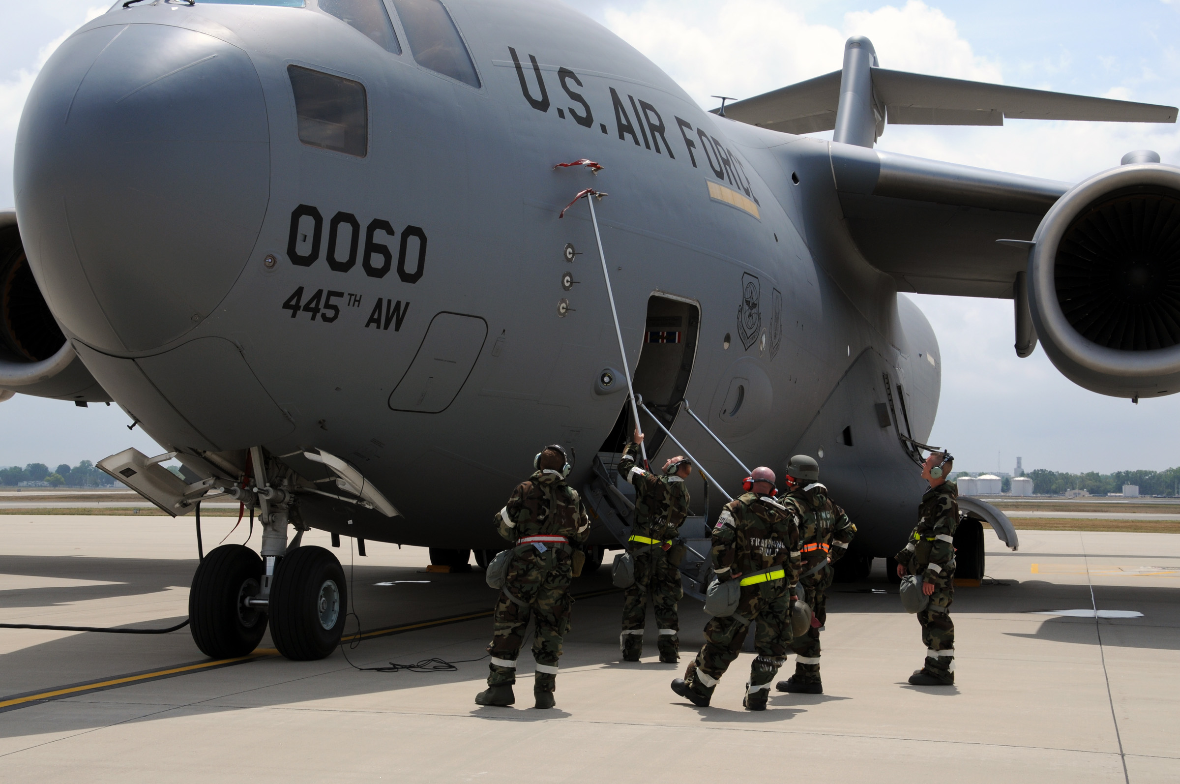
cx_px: 590
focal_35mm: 51
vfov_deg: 26.4
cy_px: 392
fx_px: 1670
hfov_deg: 38.9
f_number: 11
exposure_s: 1/500
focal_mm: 34
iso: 200
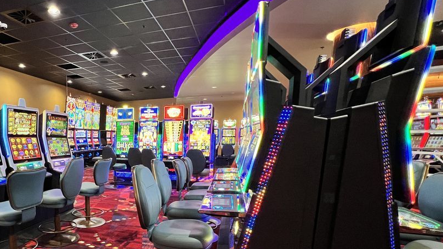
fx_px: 247
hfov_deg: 79.7
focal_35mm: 21
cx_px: 132
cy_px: 187
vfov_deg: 51.3
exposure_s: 1/60
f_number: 1.8
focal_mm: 1.57
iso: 640
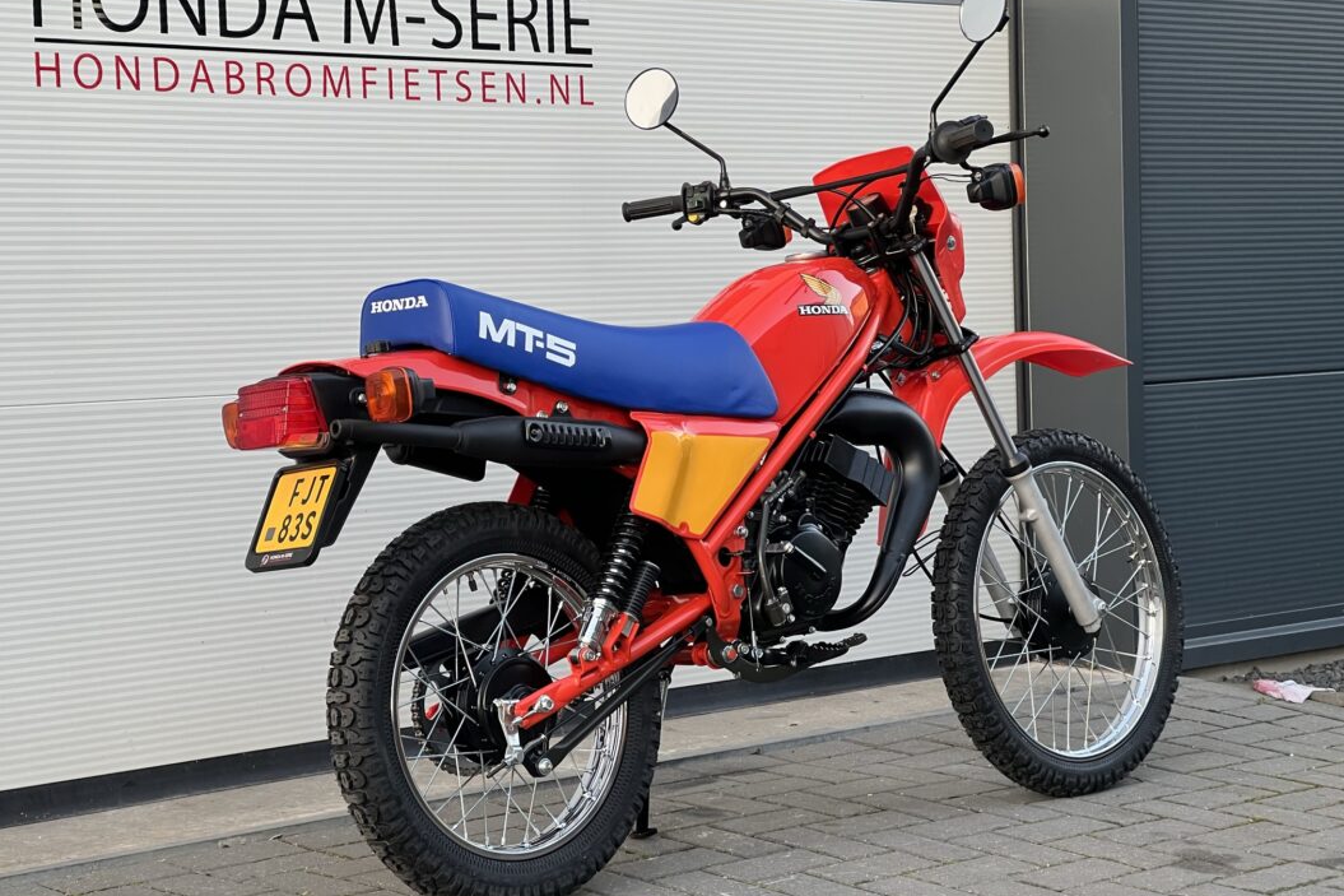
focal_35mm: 81
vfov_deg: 16.8
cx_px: 669
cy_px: 437
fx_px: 3023
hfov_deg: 25.1
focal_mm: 9
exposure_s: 1/100
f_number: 2.8
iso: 125
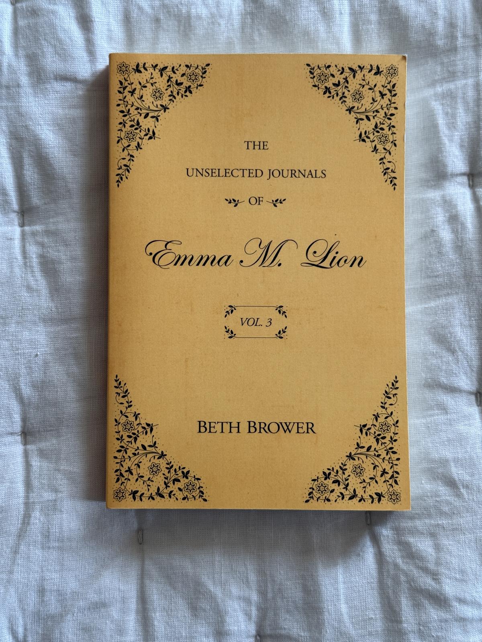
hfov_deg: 30.3
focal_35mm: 48
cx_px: 241
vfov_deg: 39.7
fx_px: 891
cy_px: 321
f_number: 1.78
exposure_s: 1/96
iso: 100
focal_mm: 6.76
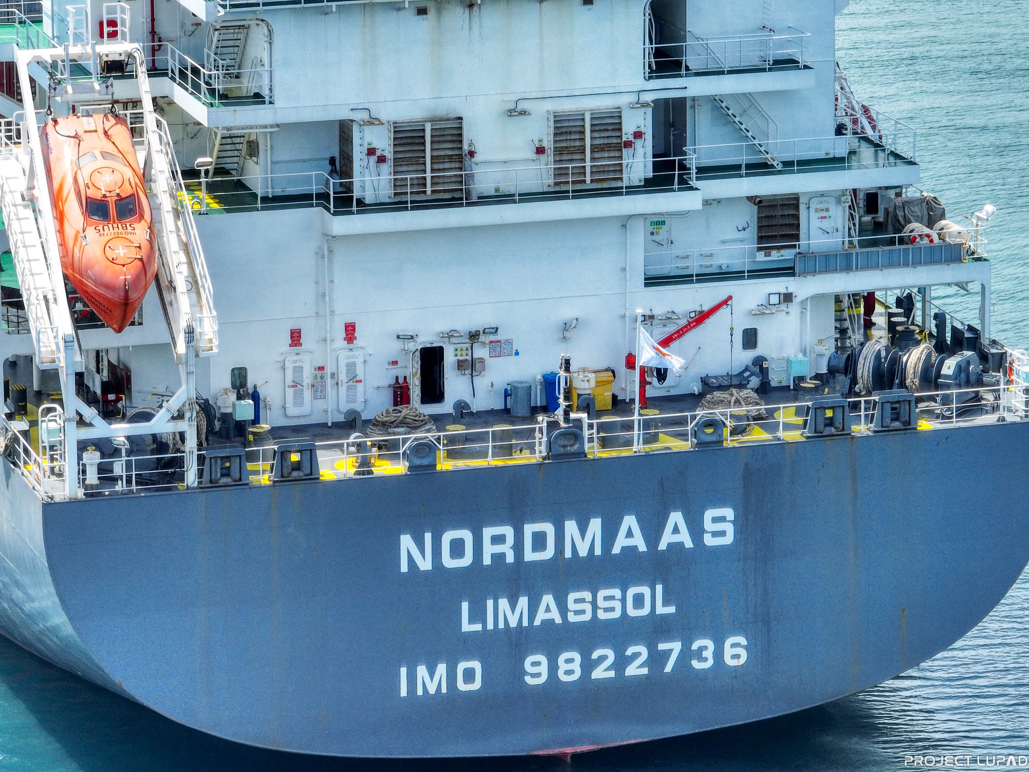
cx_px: 507
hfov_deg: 11.9
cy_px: 385
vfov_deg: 8.9
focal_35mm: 166
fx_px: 4935
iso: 110
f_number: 4.4
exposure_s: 1/200
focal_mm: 29.85
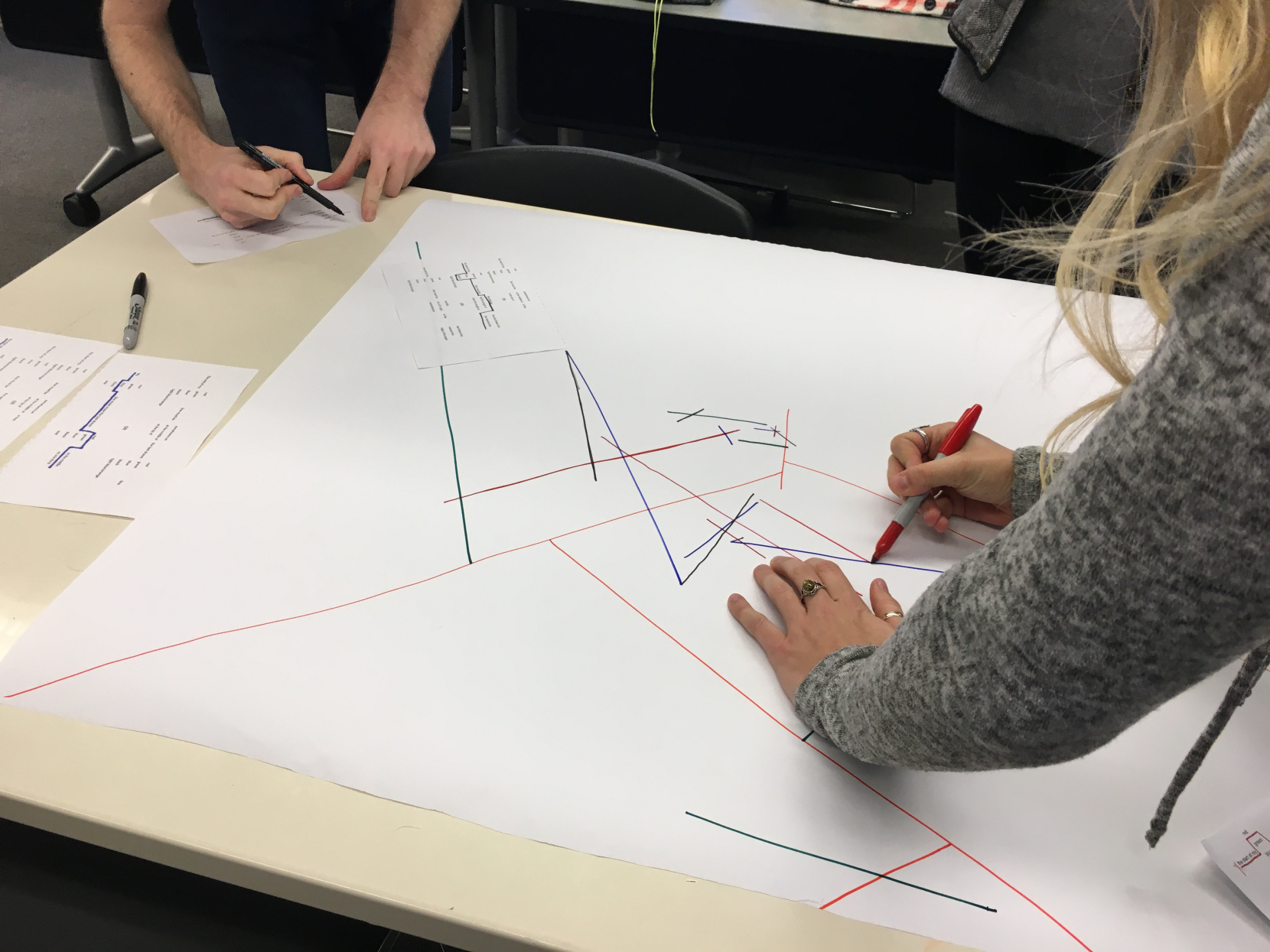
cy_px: 476
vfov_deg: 48.2
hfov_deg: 61.7
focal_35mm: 29
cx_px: 635
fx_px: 1064
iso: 25
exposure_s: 1/30
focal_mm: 4.15
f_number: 2.2
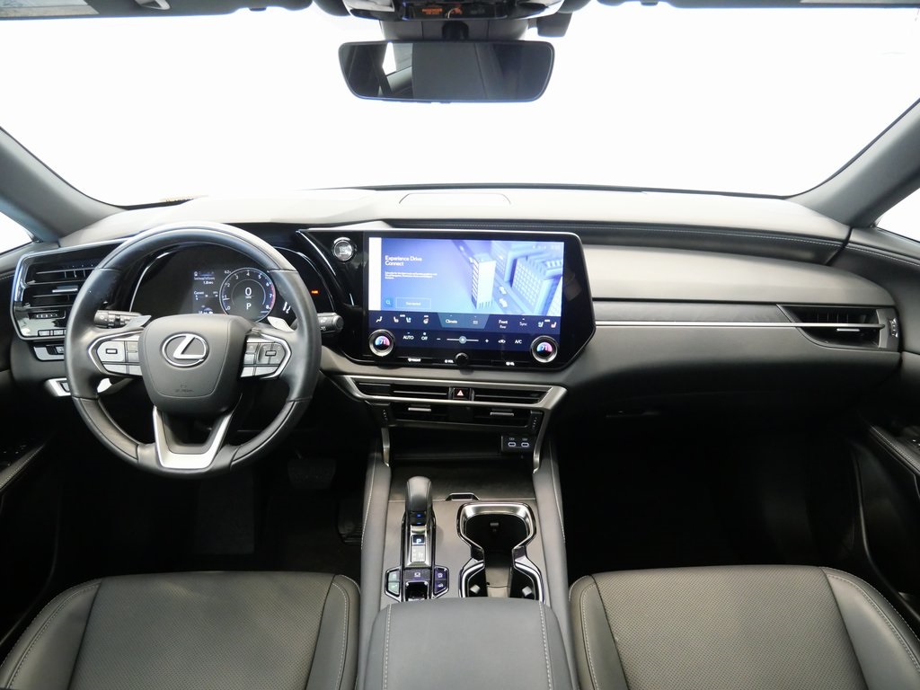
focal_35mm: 24
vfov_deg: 56.8
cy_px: 345
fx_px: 638
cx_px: 460
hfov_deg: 71.6
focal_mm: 12
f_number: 3.5
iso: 3200
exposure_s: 1/25
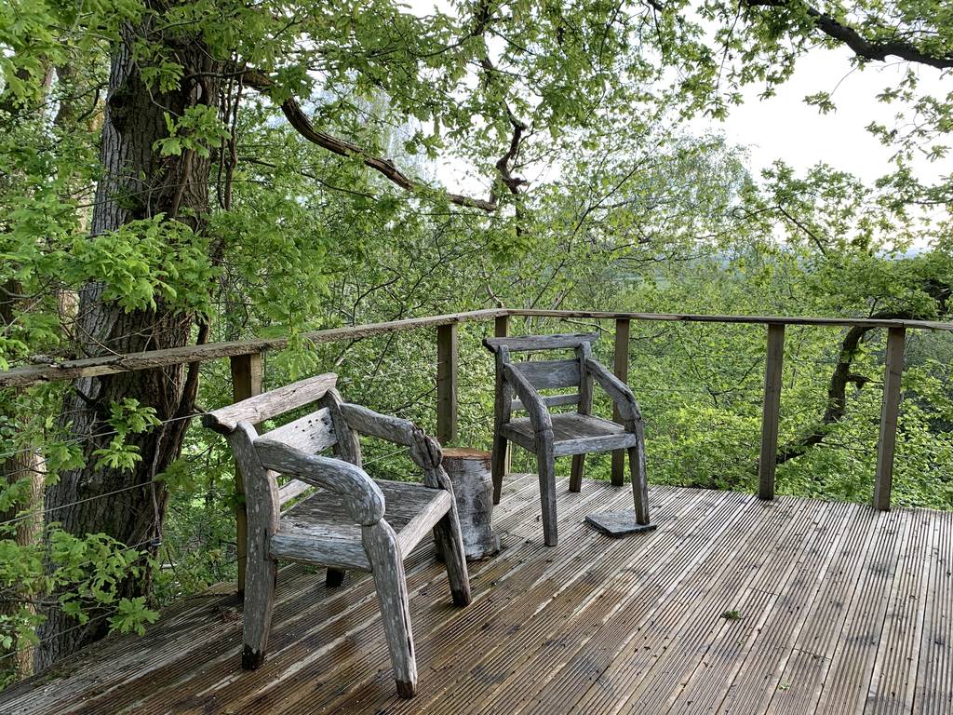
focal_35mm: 26
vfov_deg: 53.1
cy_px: 358
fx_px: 716
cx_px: 476
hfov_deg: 67.3
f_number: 1.8
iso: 64
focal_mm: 4.25
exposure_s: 1/121
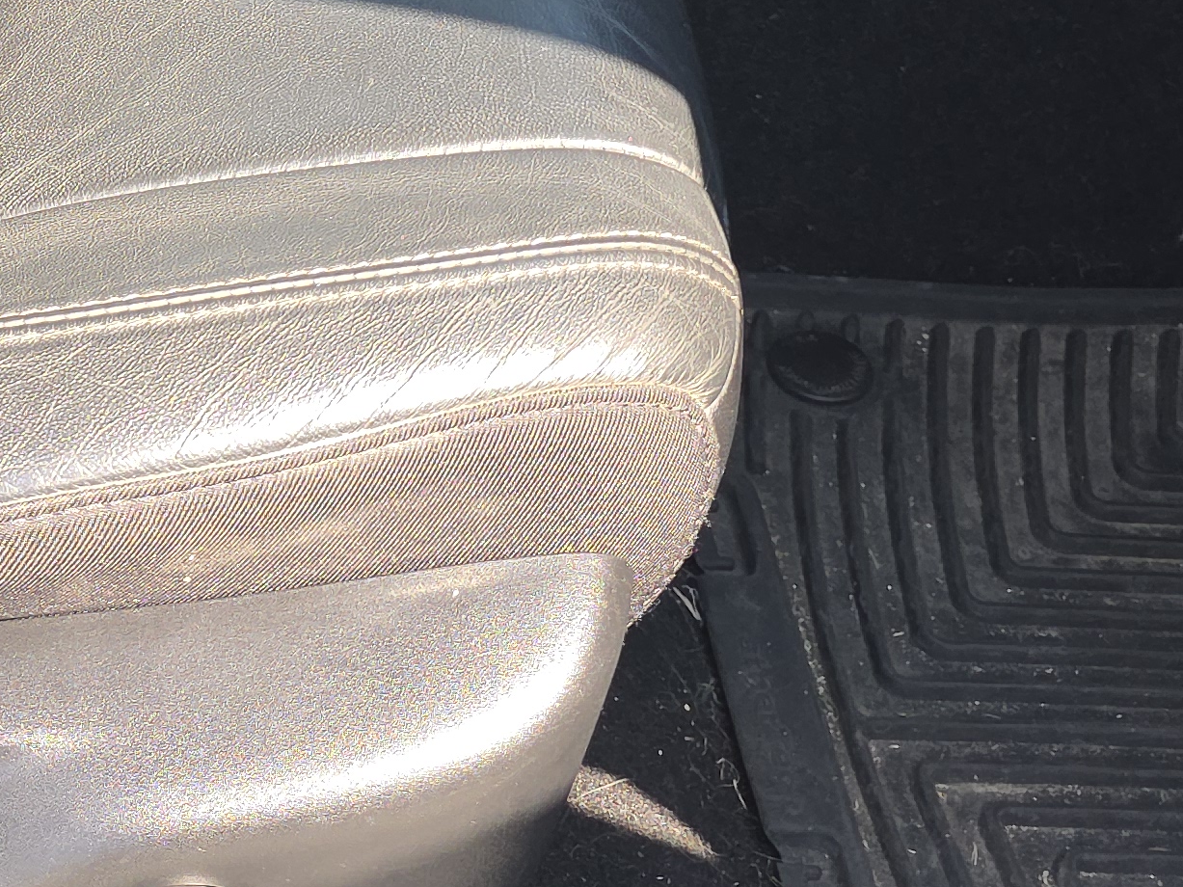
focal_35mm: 75
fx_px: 2563
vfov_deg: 18.0
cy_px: -338
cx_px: -100
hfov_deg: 24.4
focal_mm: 6.3
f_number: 1.7
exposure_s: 1/359
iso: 50
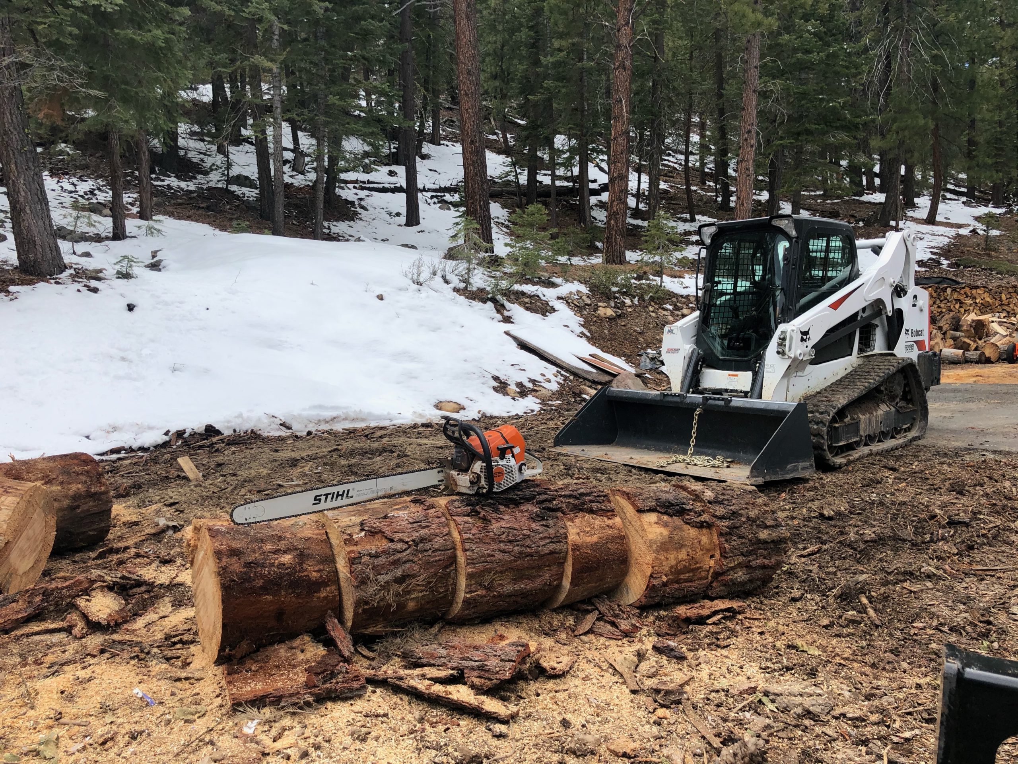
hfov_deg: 63.4
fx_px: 823
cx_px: 509
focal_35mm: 28
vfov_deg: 49.7
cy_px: 382
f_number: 1.8
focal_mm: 4
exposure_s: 1/1279
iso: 20
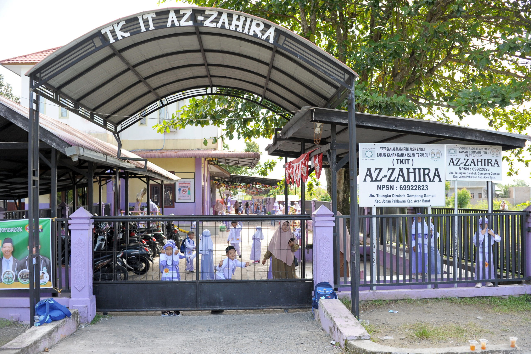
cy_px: 177
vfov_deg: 37.9
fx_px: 516
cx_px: 266
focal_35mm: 35
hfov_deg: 54.4
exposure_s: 1/2000
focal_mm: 35
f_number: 2.8
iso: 1000
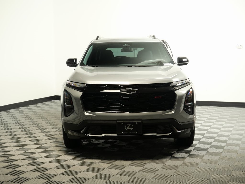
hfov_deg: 35.5
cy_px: 92
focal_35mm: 54
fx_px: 382
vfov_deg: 27.0
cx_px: 122
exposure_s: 1/200
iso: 400
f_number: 5.6
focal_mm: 27
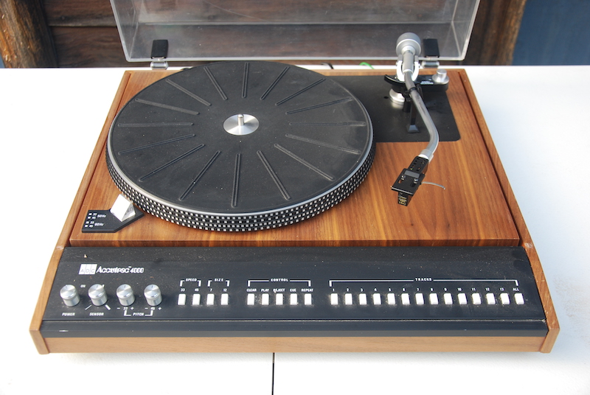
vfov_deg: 34.3
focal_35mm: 39
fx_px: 640
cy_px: 198
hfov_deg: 49.5
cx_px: 295
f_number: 4
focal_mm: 26
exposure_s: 1/60
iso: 200
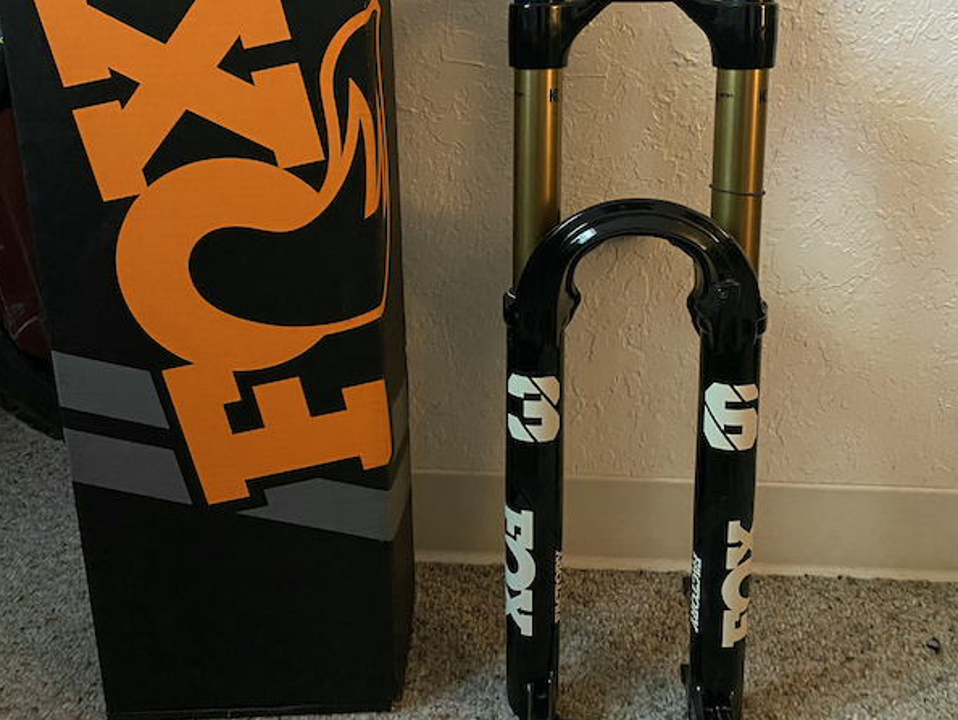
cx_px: 476
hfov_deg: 52.6
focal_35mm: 35
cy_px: 166
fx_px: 969
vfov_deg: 39.4
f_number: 1.8
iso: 800
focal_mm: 4.25
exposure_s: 1/30
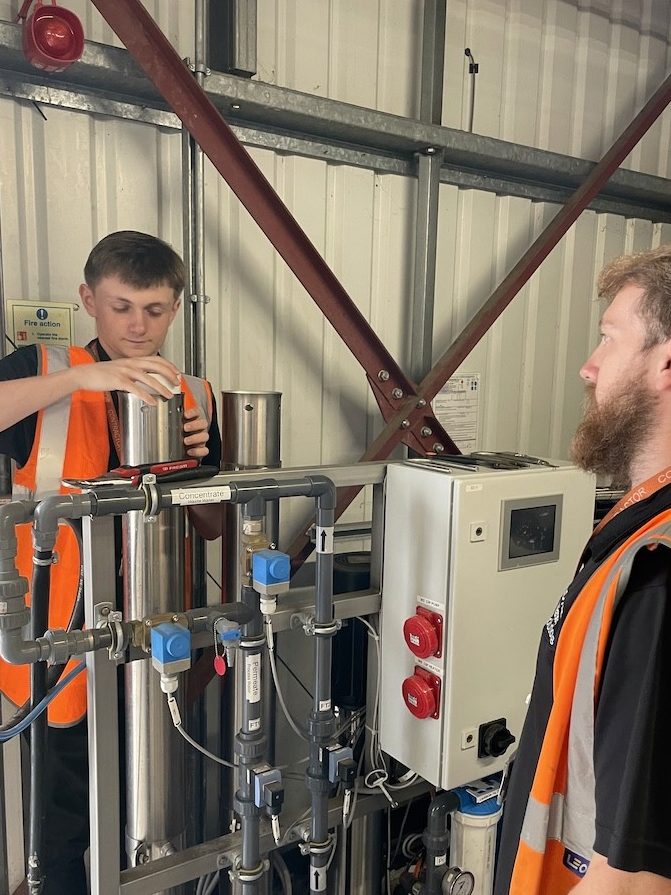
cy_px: 488
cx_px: 347
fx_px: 801
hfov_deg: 45.4
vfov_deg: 58.3
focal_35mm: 31
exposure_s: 1/60
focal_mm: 4.2
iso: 200
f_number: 1.6
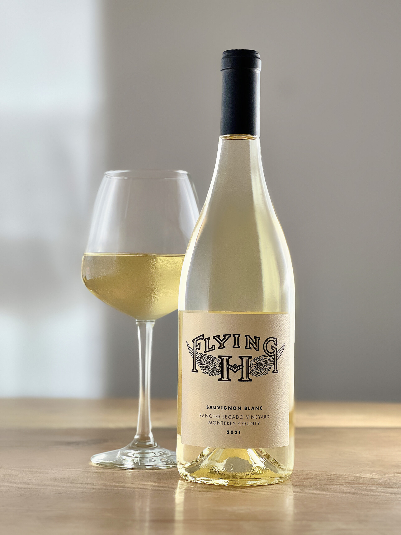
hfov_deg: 19.1
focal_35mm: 77
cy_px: 268
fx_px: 1189
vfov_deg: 25.3
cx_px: 200
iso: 80
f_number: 2.8
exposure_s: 1/120
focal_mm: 9
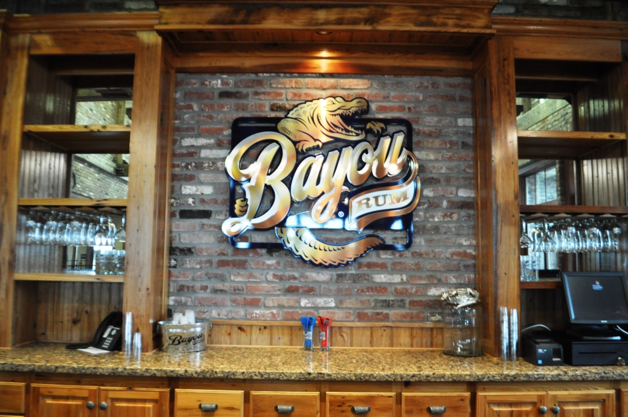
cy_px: 208
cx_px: 314
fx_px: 470
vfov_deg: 47.8
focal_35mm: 27
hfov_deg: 67.4
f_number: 3.5
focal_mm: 18
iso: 1000
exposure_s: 1/30
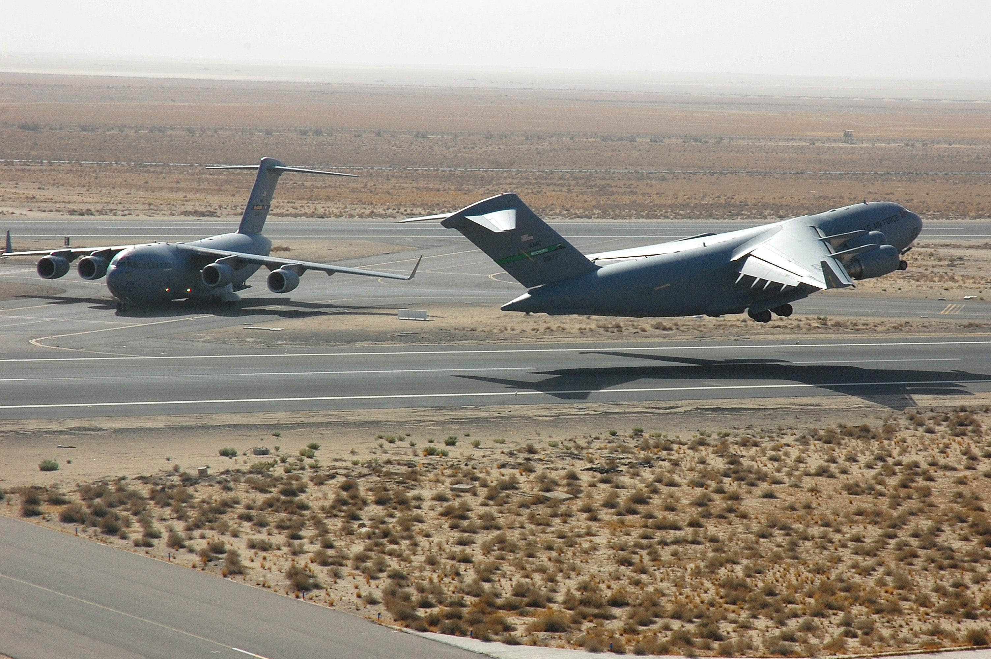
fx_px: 2888
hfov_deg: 19.5
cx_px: 496
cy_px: 330
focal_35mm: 105
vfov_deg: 13.0
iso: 200
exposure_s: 1/250
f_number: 18
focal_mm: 70
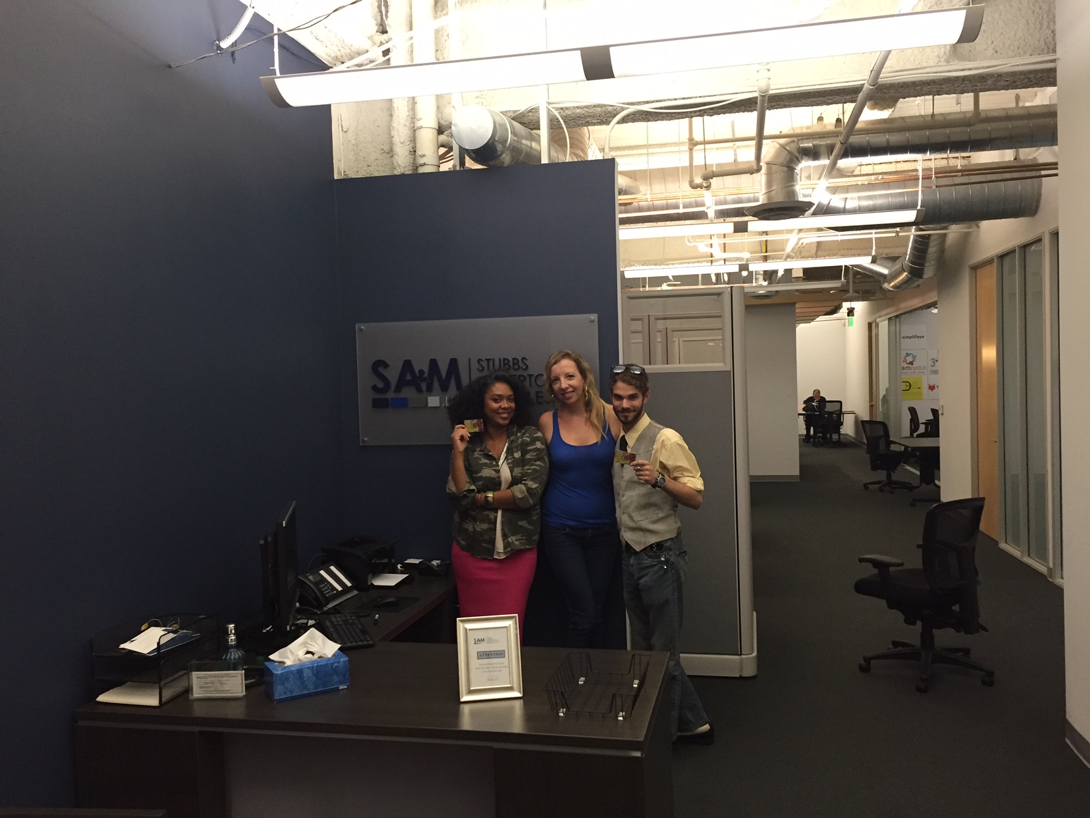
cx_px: 545
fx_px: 913
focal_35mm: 29
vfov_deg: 48.2
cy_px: 409
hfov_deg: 61.7
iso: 125
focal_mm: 4.15
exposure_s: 1/30
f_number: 2.2
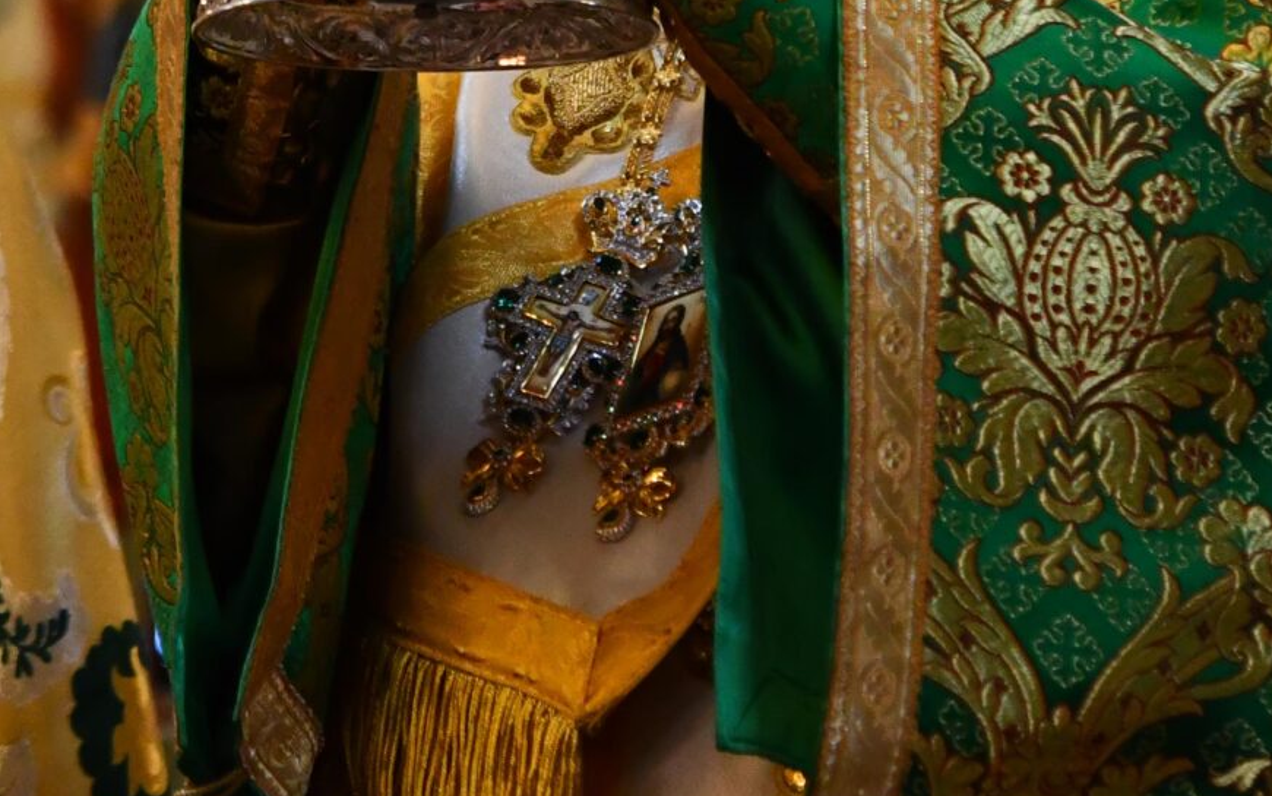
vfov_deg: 8.9
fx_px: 4993
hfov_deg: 14.5
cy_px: -328
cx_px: 396
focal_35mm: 144
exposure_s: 1/125
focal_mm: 32
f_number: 2.8
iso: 2200
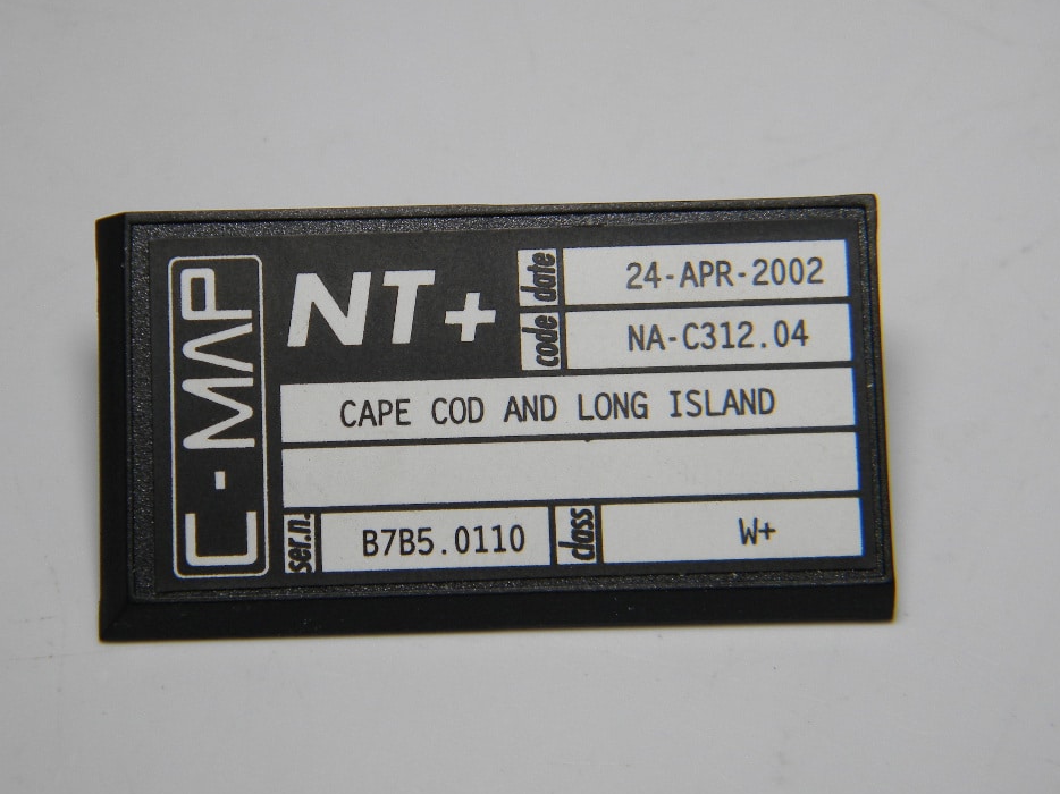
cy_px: 402
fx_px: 2786
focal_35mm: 91
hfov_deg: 21.5
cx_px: 490
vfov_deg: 16.2
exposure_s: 1/158
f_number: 4.5
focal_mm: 15.1
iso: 80
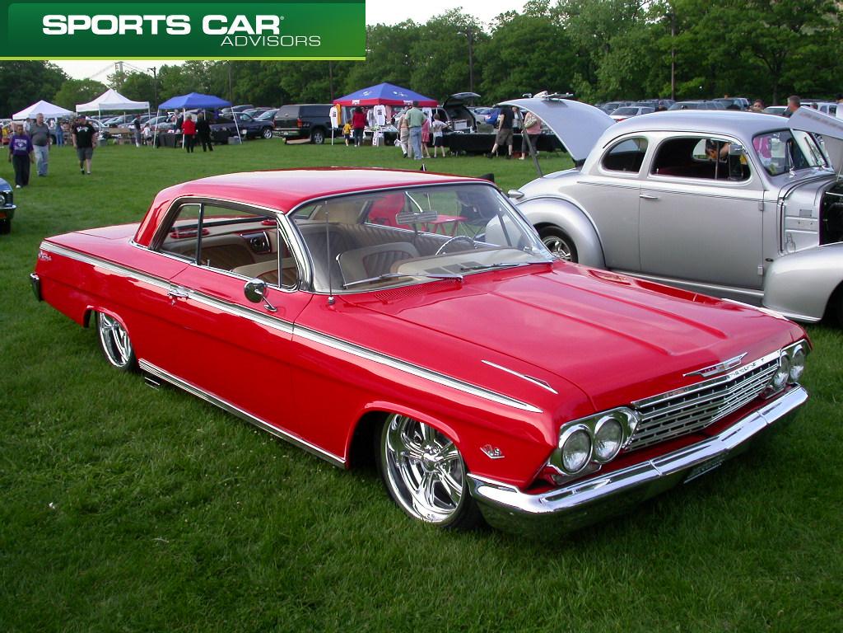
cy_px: 316
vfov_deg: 37.7
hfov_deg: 49.0
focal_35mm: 38
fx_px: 925
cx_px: 422
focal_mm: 7.85
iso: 100
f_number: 4.7
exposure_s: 1/131
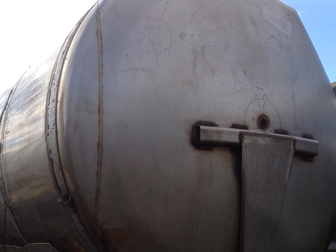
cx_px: 82
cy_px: 179
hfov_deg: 33.1
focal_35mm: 57
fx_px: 553
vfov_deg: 25.5
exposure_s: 1/1022
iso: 50
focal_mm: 4.28
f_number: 2.4
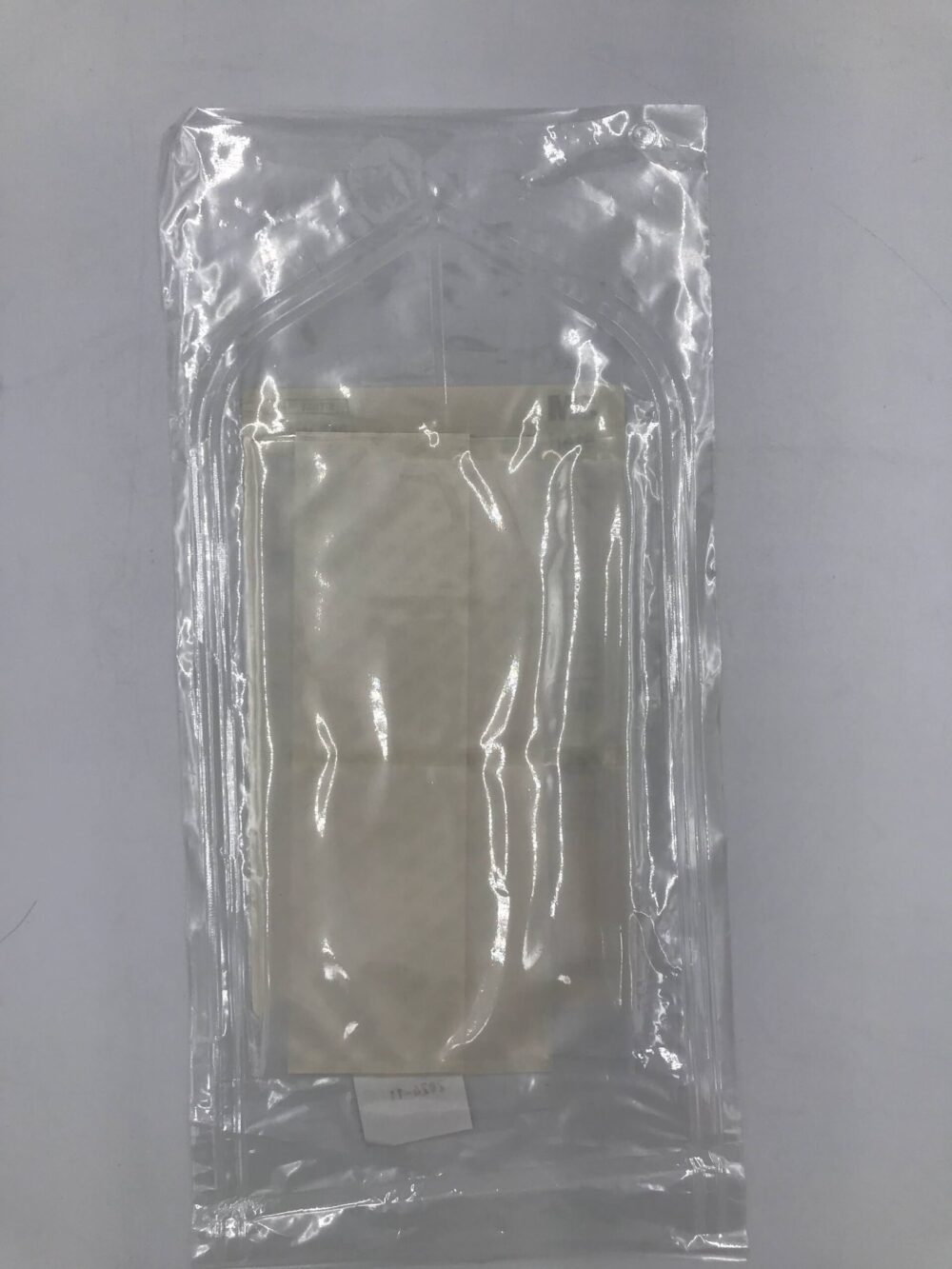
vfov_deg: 63.4
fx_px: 1027
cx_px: 476
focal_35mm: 28
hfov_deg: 49.8
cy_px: 634
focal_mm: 3.99
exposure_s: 1/299
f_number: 1.8
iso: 20
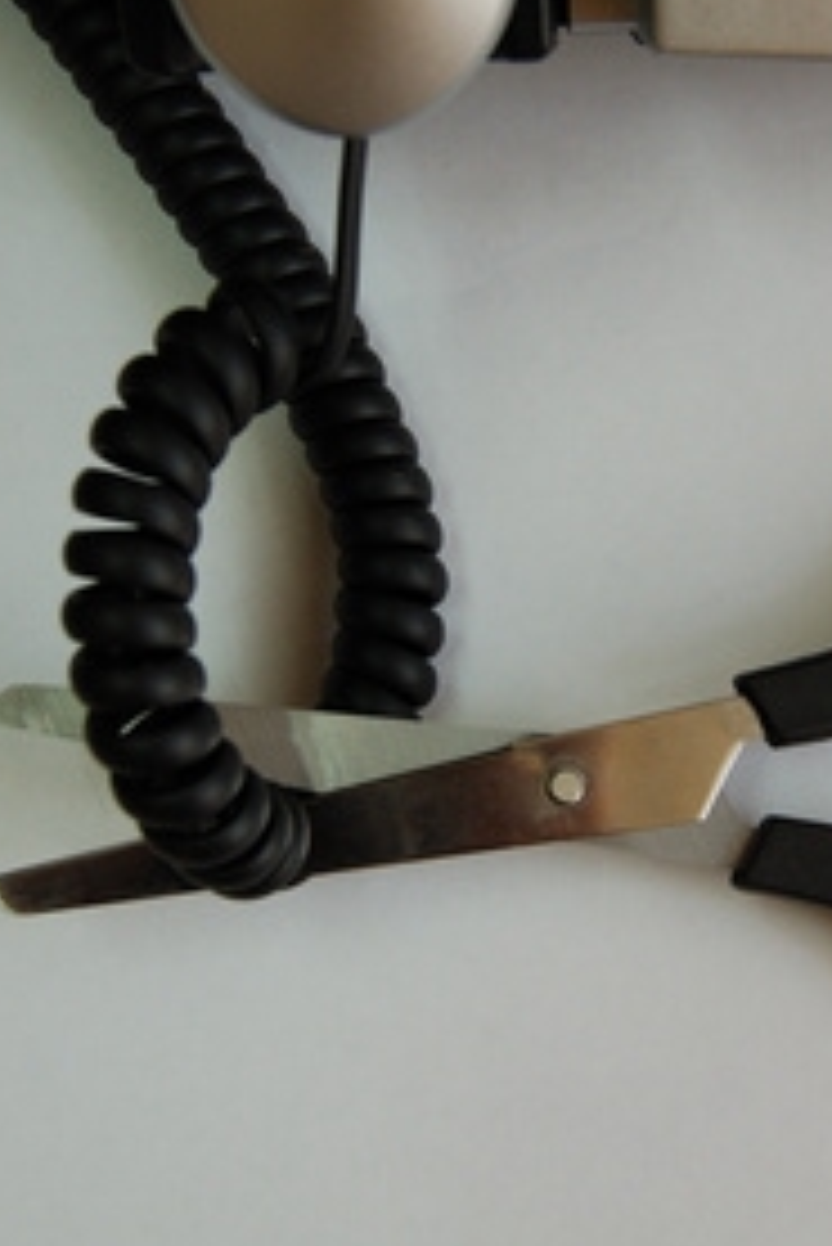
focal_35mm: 69
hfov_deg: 19.7
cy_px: 625
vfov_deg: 29.2
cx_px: 587
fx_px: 2389
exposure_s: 1/100
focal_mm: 30
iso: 400
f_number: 5
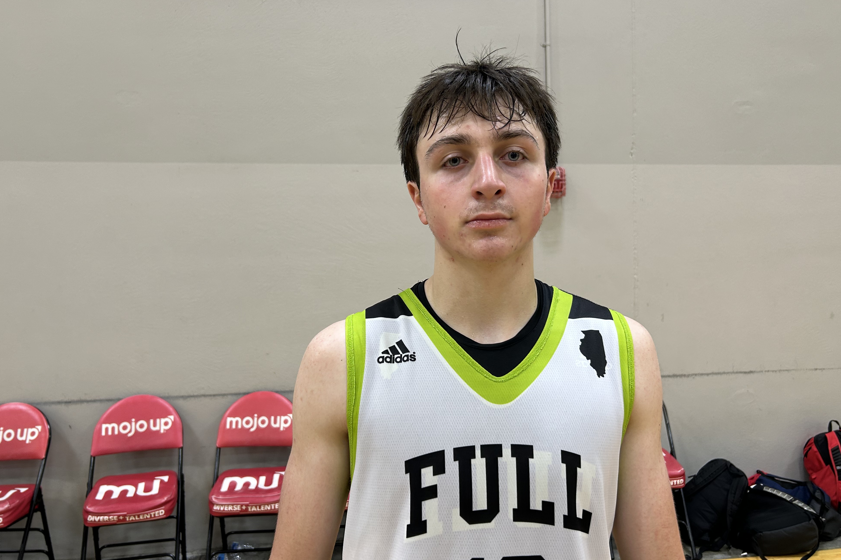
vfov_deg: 46.4
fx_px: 654
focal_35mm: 28
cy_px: 266
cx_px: 411
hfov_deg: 65.5
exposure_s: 1/60
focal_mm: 5.7
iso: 64
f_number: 1.5
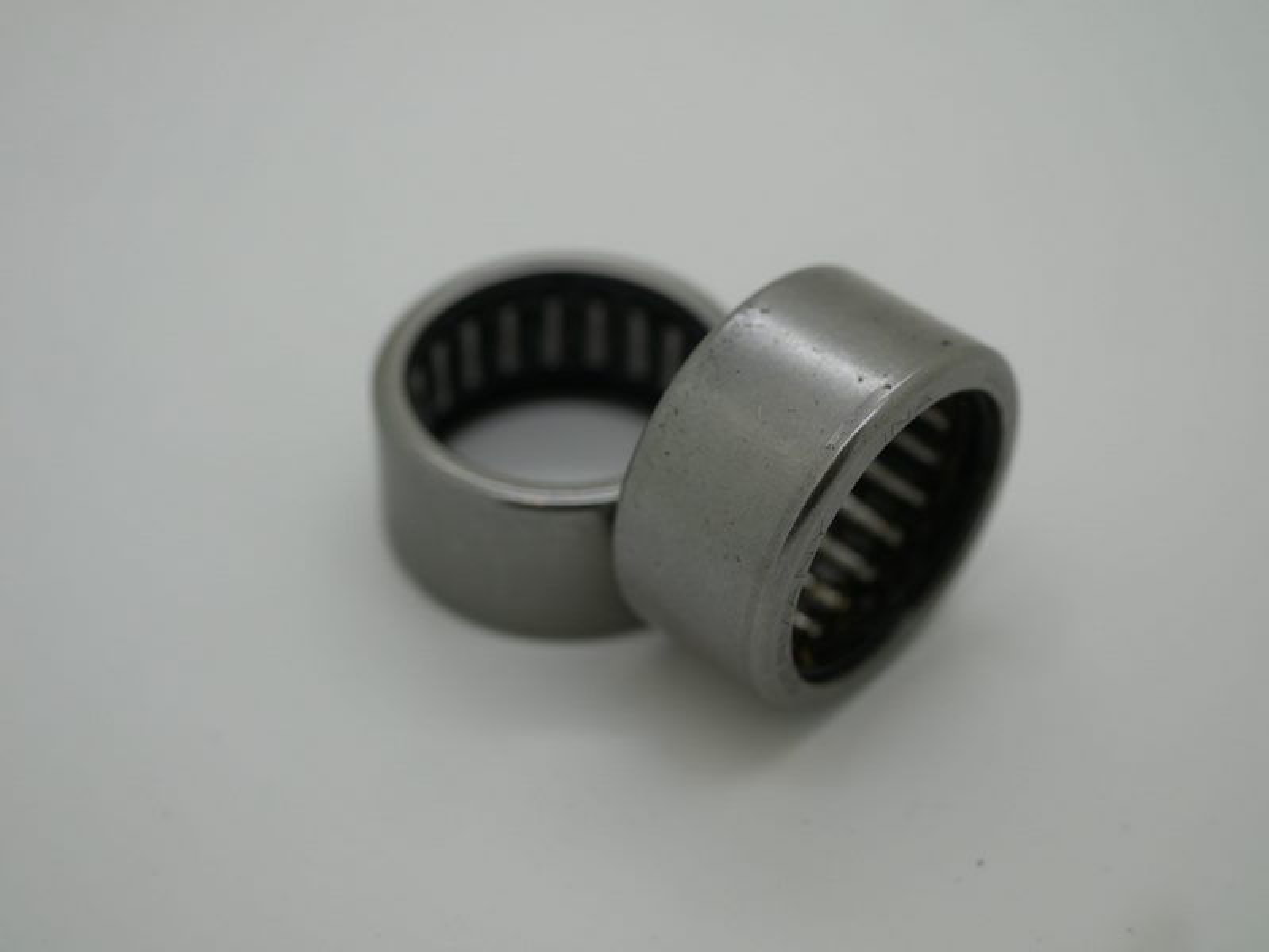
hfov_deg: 32.2
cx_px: 634
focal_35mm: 60
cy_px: 476
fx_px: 2201
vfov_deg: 24.4
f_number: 3.5
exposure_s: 1/200
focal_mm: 30
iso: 200
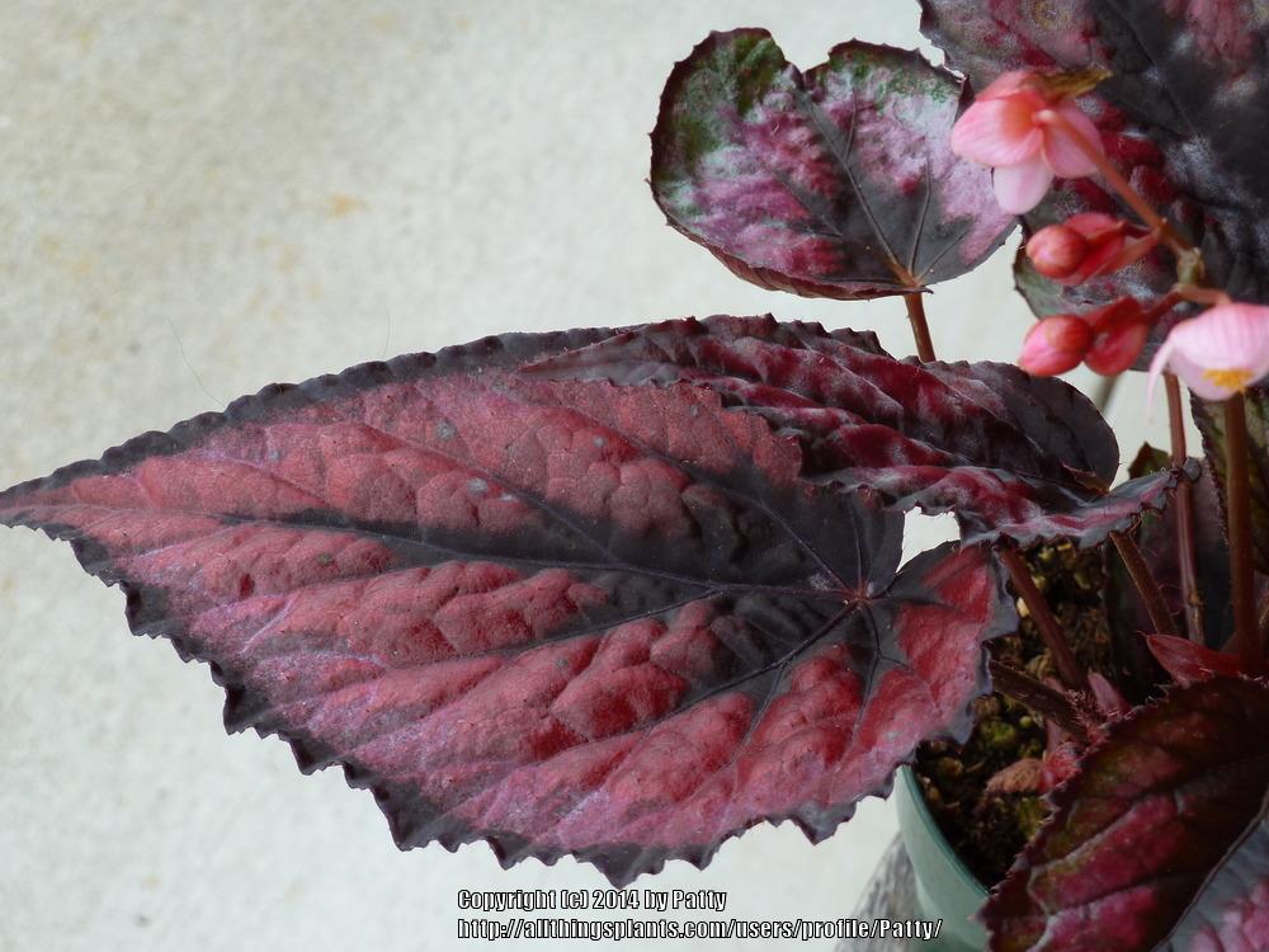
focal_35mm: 63
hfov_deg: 30.7
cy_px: 476
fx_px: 2310
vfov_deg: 23.3
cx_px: 634
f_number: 4
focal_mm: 10.3
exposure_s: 1/40
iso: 80
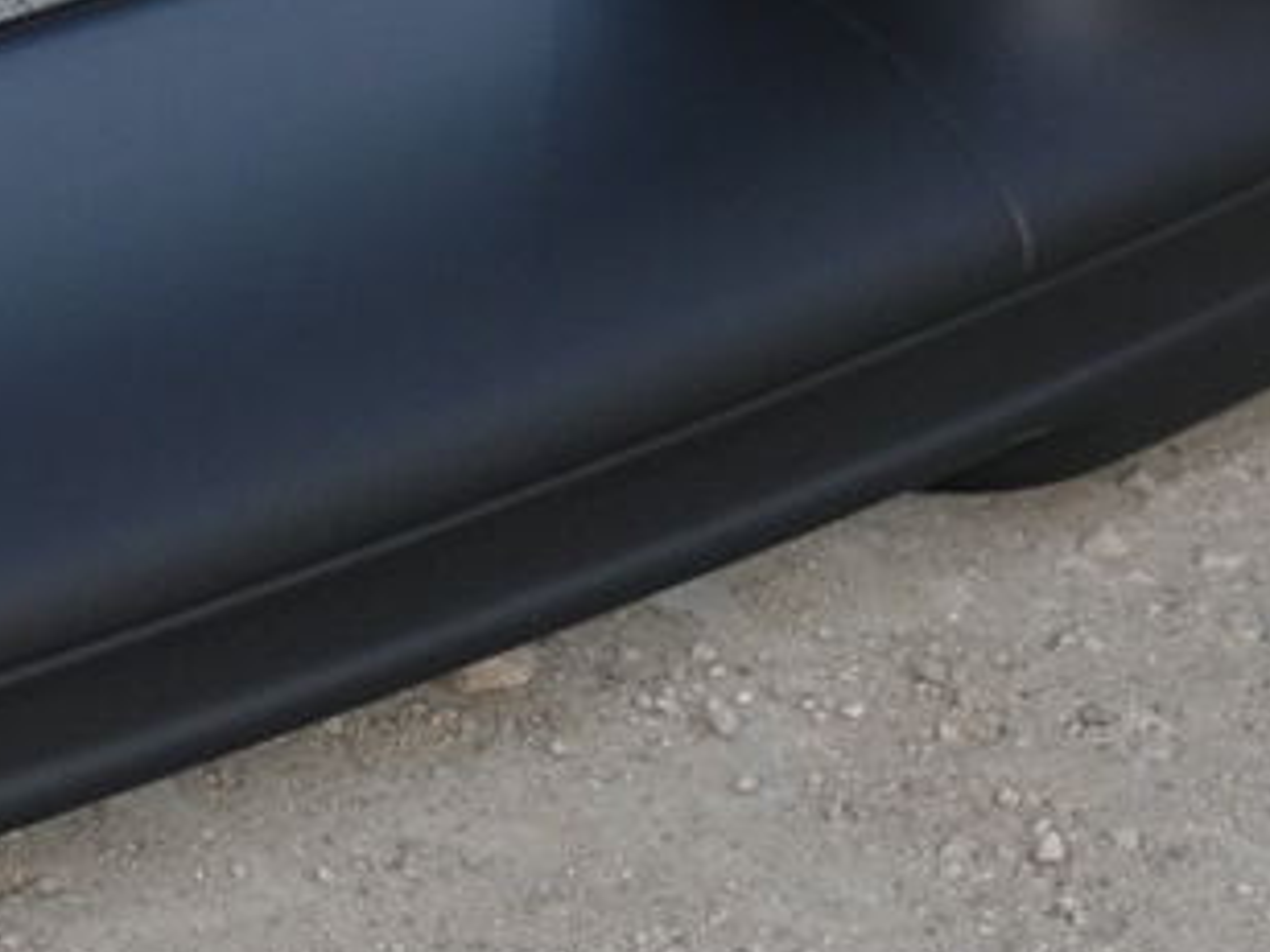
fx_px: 13355
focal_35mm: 364
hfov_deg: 5.3
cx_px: -1254
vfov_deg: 4.1
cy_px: -128
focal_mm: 26.42
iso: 320
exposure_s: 1/80
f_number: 3.5
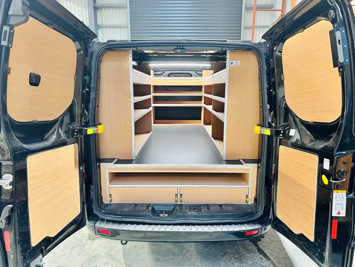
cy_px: 134
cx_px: 178
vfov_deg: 56.8
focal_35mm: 24
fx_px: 246
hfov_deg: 71.6
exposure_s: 1/50
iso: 500
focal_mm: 6.86
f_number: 1.78
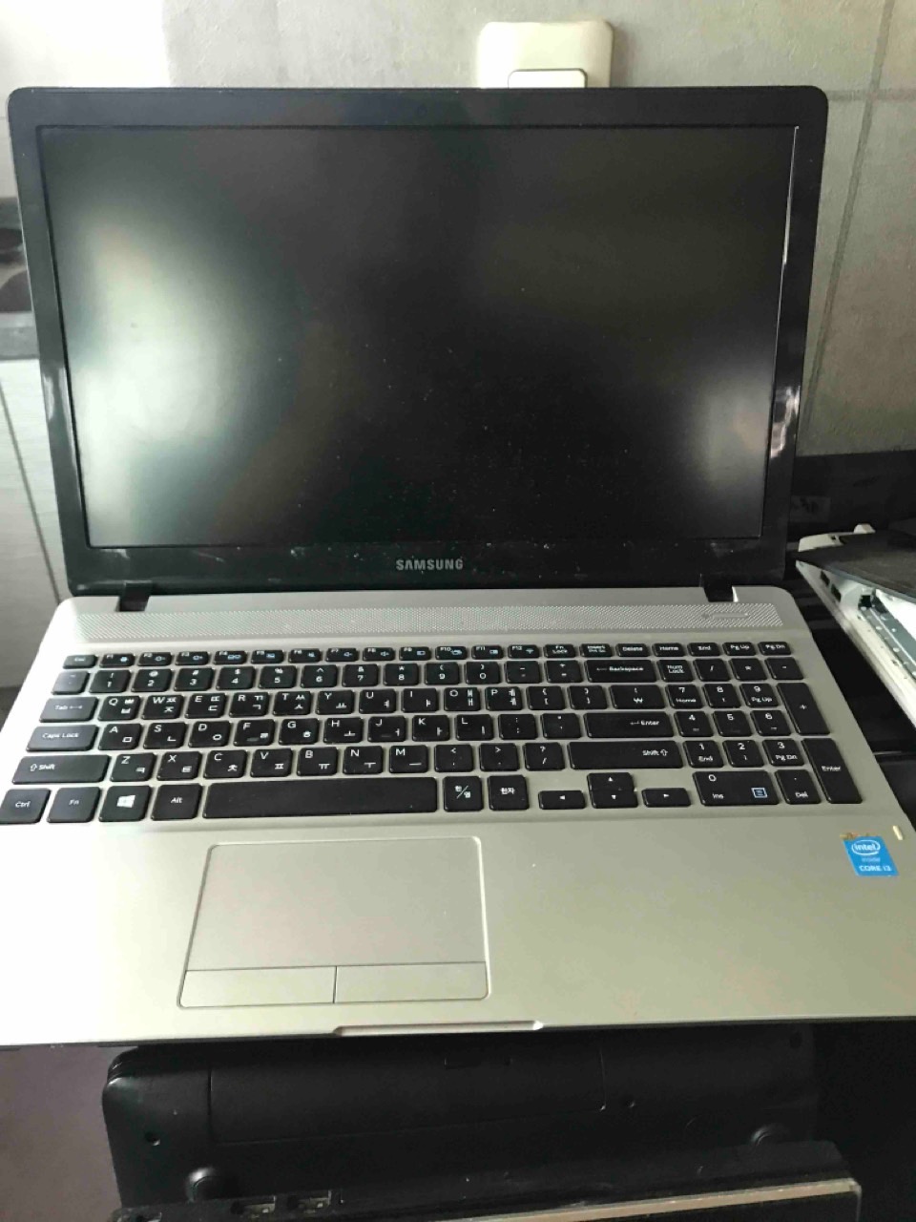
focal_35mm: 28
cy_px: 611
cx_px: 458
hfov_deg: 49.7
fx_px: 988
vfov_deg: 63.4
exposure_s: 1/15
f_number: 1.8
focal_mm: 3.99
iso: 80
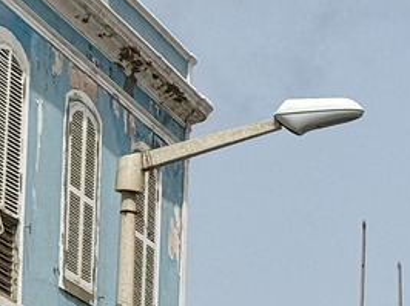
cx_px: 1028
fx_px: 2994
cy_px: 377
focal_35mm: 253
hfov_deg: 7.3
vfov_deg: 5.8
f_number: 1.78
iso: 64
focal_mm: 6.76
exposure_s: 1/8772
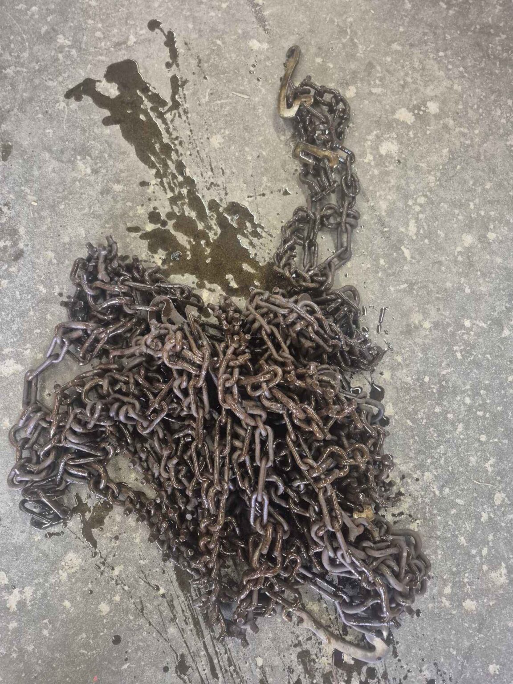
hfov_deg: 58.9
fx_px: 454
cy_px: 342
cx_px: 256
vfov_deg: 73.9
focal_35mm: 23
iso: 1250
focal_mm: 5.4
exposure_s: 1/60
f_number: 1.8
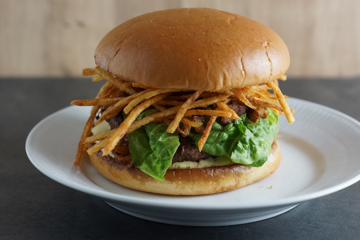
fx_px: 750
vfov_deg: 18.2
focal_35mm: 75
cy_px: 120
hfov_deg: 27.0
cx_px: 180
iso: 400
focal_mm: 50
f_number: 4
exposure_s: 1/80
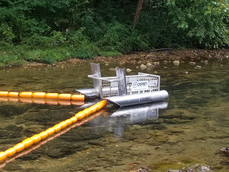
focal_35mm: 26
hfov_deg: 67.3
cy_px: 86
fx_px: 172
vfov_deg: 53.1
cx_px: 114
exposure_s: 1/475
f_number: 1.7
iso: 50
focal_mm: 4.25
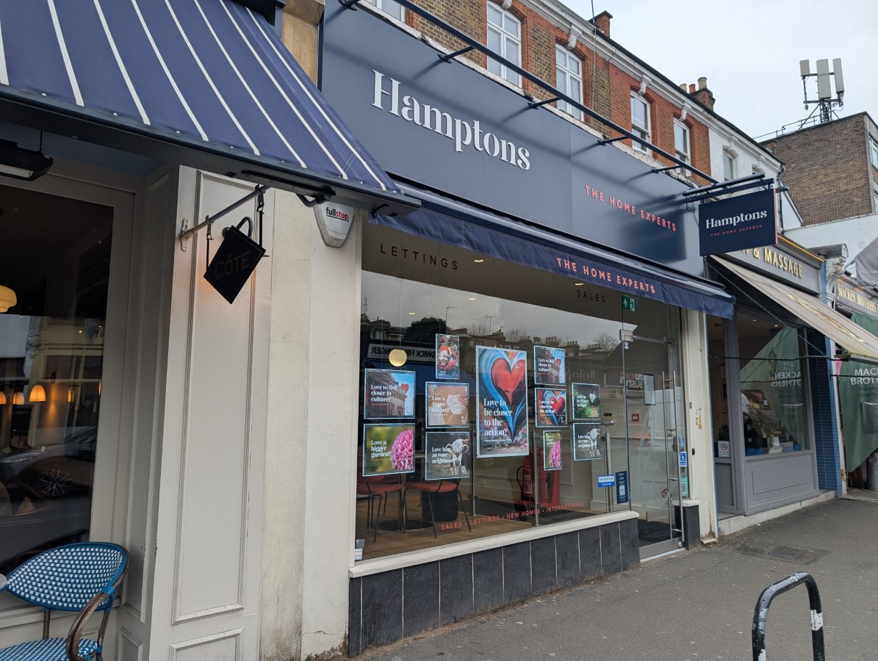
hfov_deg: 71.5
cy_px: 330
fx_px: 610
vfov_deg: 56.9
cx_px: 439
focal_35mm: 24
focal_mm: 6.9
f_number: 1.68
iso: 19
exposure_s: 1/210
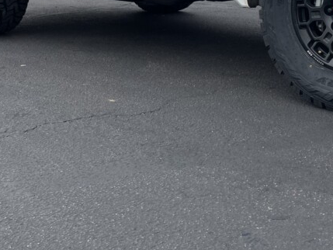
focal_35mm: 62
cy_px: -24
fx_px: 597
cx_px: 276
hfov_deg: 30.3
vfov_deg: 22.4
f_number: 1.6
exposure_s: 1/2012
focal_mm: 5.1
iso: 32
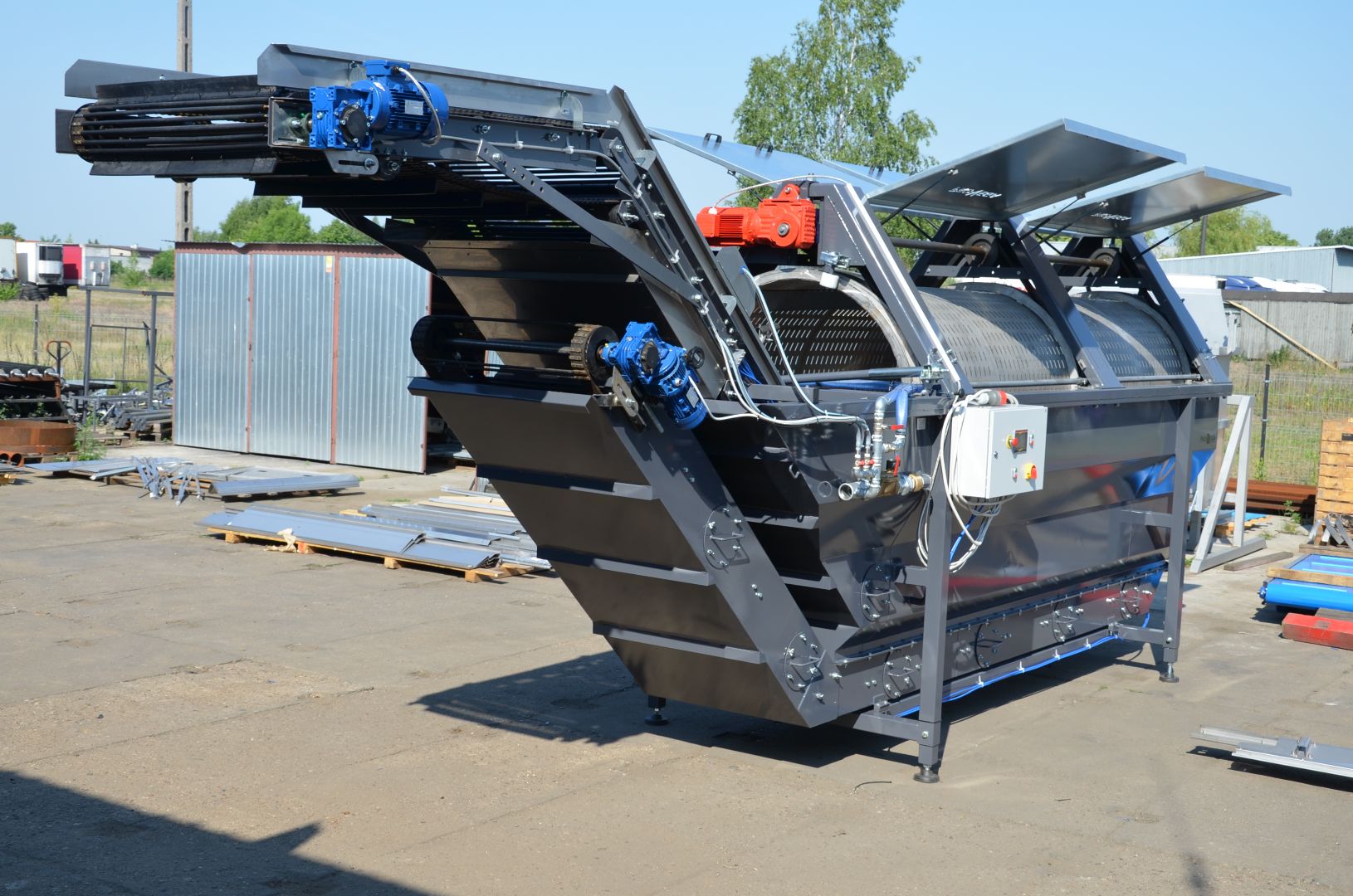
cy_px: 448
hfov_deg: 43.7
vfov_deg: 29.7
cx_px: 676
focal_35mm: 45
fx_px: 1688
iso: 160
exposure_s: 1/250
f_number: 8
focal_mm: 30
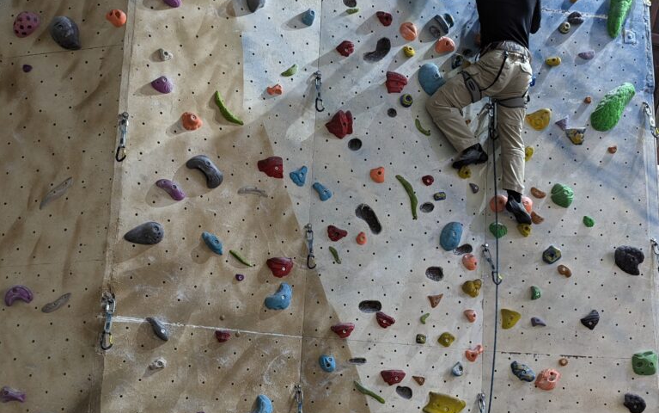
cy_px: 312
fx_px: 611
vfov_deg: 36.4
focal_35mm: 34
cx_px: 330
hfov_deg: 56.7
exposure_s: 1/33.3
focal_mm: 6.81
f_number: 1.85
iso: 591
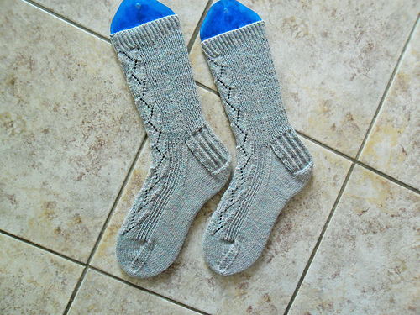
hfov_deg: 65.3
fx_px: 328
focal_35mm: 27
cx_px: 210
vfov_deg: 51.4
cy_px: 158
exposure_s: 1/22
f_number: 3.5
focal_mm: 4.9
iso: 200
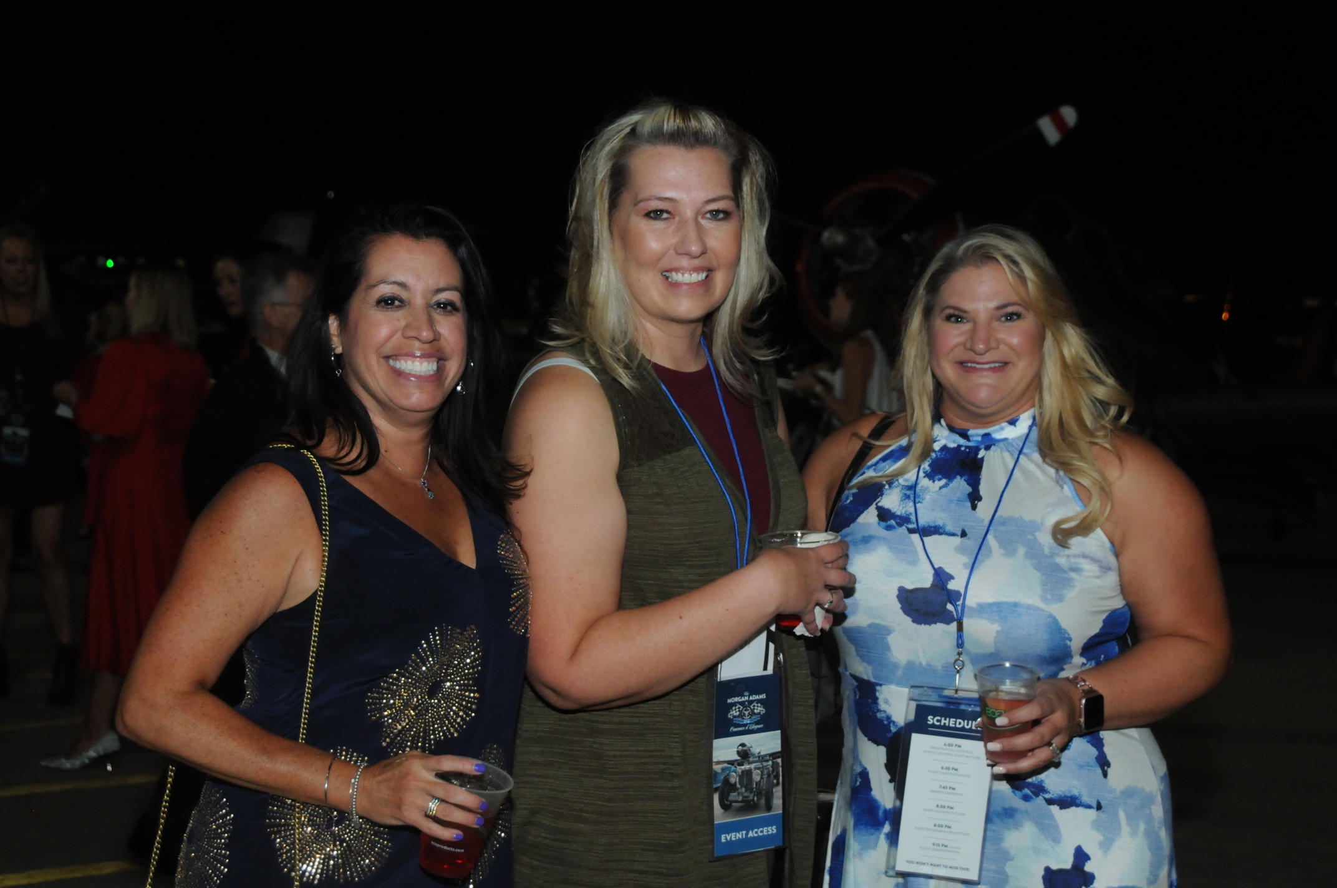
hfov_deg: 31.9
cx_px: 668
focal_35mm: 63
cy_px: 444
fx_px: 2337
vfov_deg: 21.5
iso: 1250
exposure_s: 1/100
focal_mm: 42
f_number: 5.6
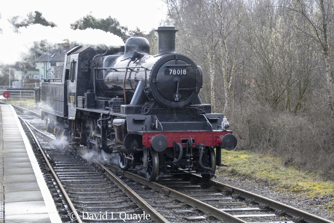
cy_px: 112
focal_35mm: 87
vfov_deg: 15.7
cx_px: 167
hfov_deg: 23.4
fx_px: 807
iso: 800
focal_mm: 58
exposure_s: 1/200
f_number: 9
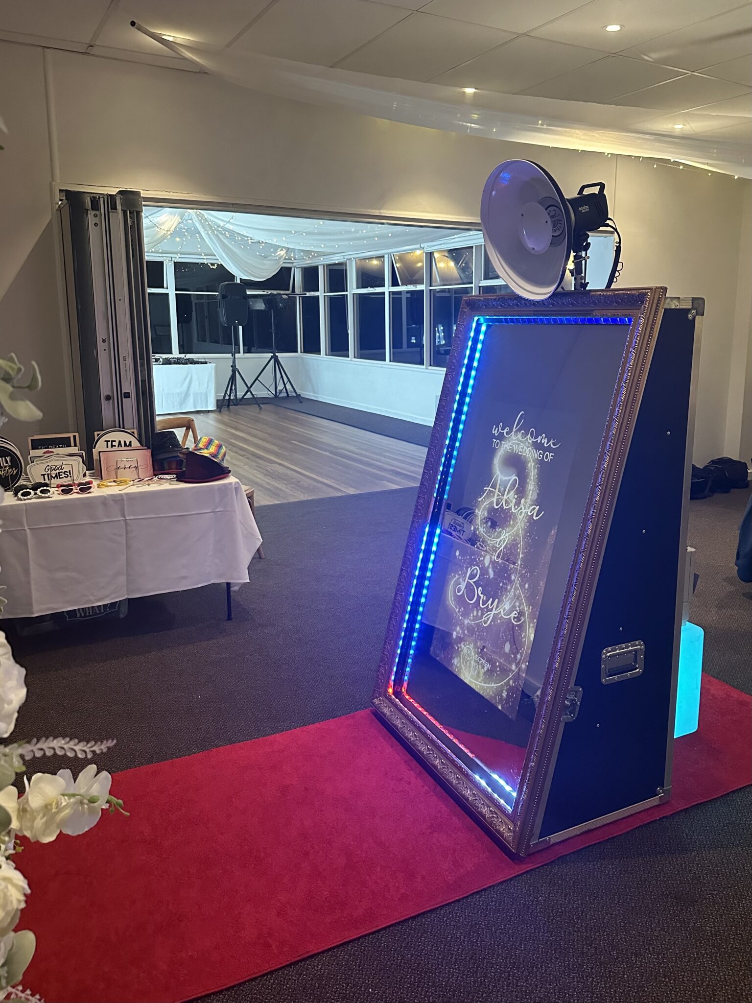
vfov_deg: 71.6
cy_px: 502
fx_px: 695
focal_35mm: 24
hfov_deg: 56.8
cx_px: 376
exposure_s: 1/58
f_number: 1.78
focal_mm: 6.86
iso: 800
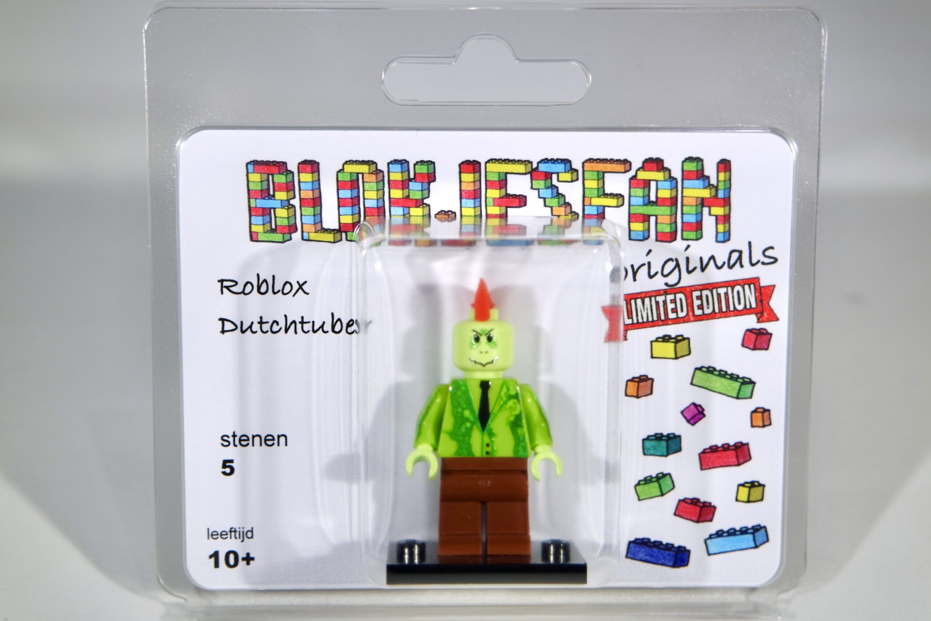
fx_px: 1448
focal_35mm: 56
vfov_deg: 24.2
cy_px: 310
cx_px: 466
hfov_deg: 35.6
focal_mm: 37
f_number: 5
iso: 100
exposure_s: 1/125
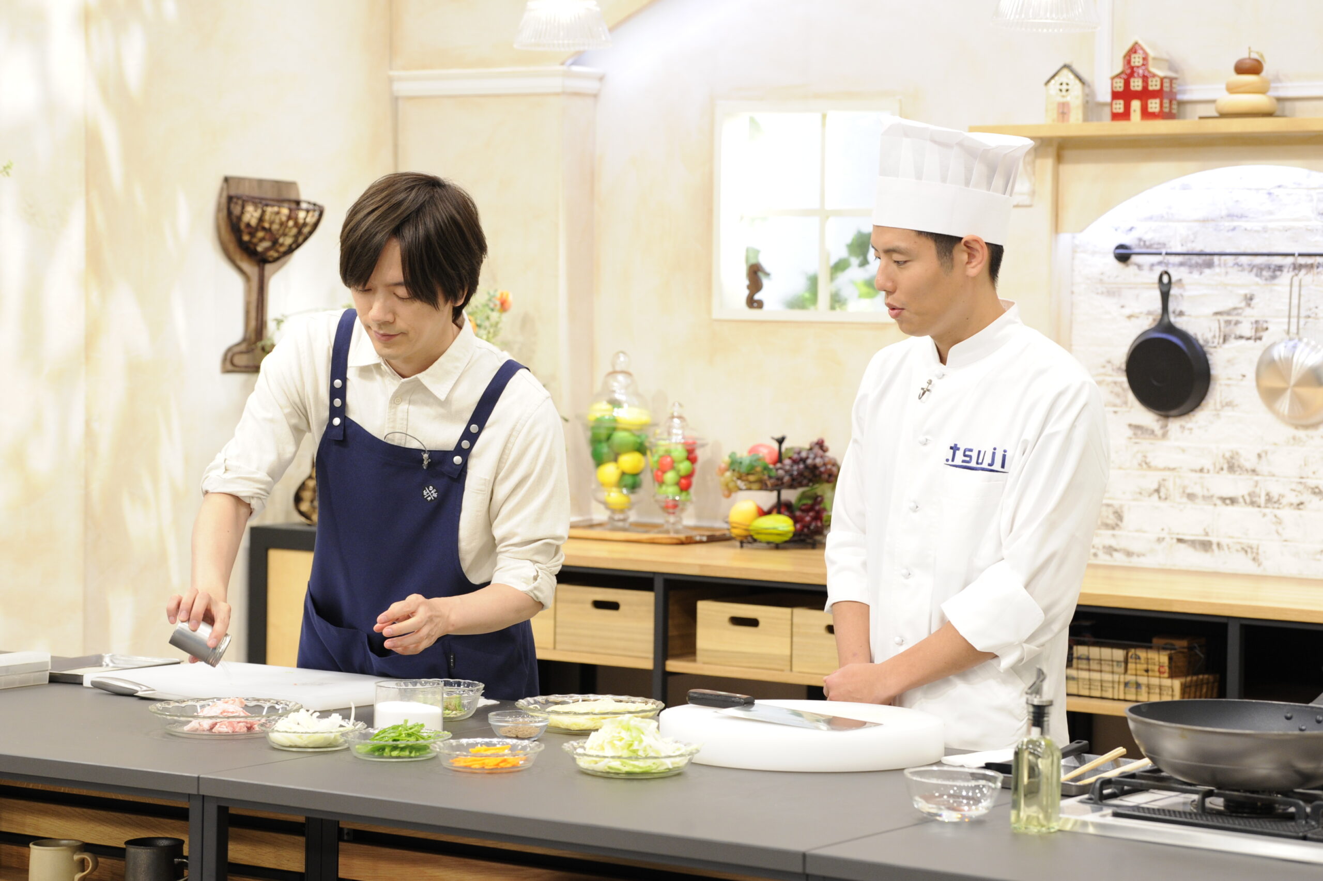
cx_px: 662
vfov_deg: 14.9
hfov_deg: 22.1
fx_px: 3380
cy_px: 440
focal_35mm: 92
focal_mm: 92
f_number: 5
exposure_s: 1/100
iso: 1600
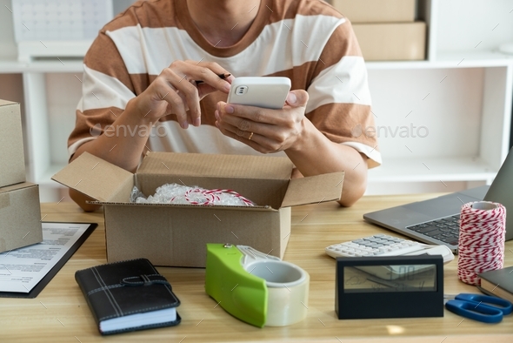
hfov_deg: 32.4
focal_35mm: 62
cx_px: 256
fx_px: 884
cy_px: 172
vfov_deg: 21.9
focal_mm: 62
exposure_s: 1/160
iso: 400
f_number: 4
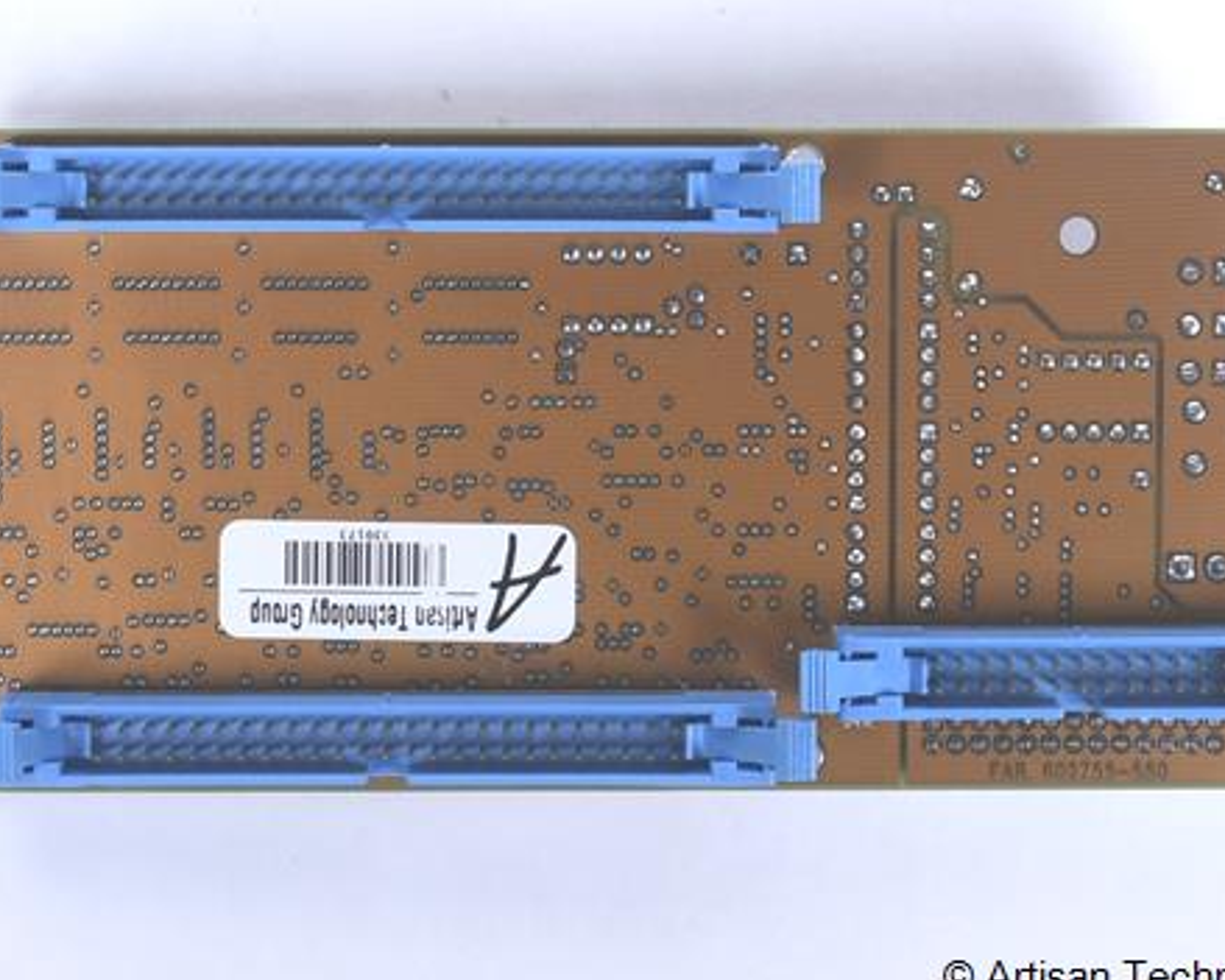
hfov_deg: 37.3
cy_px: 447
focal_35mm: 50
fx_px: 1812
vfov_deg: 30.2
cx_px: 647
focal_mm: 26
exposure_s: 1/200
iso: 200
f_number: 14
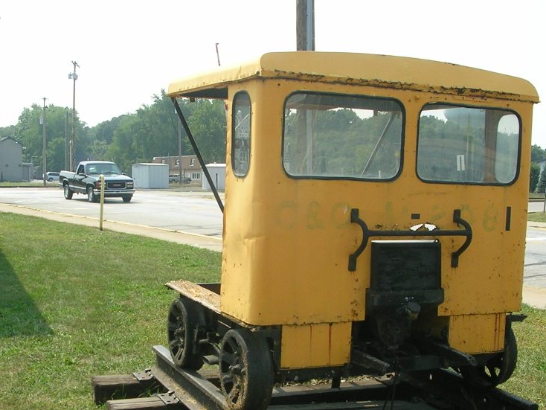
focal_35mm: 53
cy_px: 281
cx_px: 251
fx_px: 836
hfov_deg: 36.1
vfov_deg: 27.3
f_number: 5.6
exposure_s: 1/197
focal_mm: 5.8
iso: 50
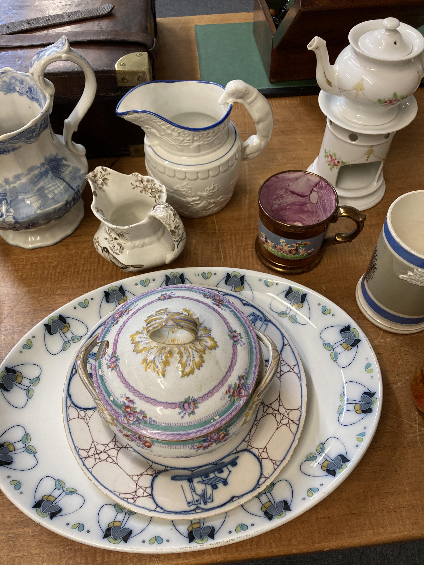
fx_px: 457
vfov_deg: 63.4
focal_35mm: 28
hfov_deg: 49.7
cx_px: 212
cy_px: 282
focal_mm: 3.99
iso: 80
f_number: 1.8
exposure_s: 1/50
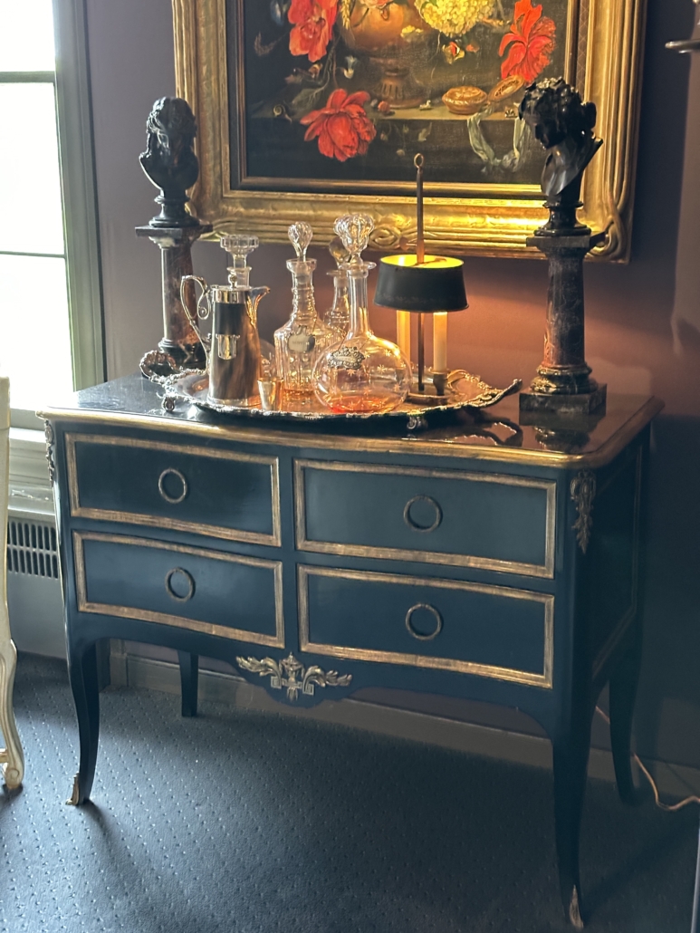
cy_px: 466
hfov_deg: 30.3
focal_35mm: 48
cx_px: 350
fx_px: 1294
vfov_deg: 39.6
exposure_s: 1/20
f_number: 1.78
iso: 640
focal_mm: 6.86
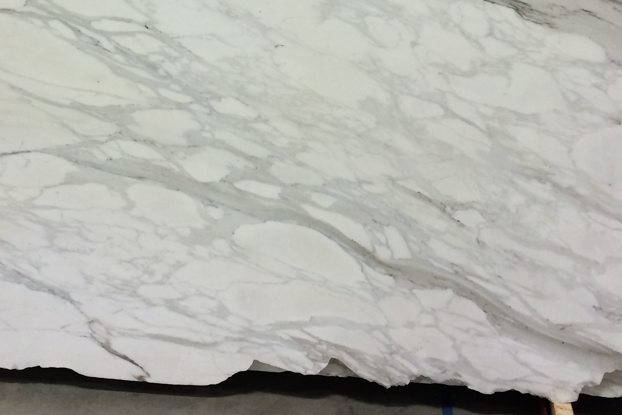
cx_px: 251
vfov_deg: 22.1
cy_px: 36
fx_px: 1037
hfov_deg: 33.3
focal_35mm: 60
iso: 50
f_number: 2.2
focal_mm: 4.15
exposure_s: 1/30
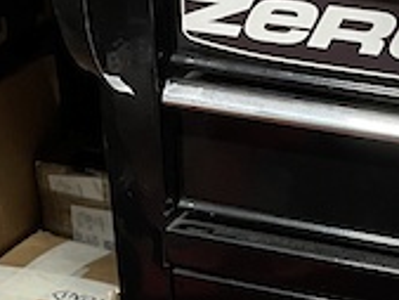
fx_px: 1419
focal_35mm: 123
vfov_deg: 10.6
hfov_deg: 15.9
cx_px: 316
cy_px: 687
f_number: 1.6
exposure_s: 1/50
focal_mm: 4.2
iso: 500
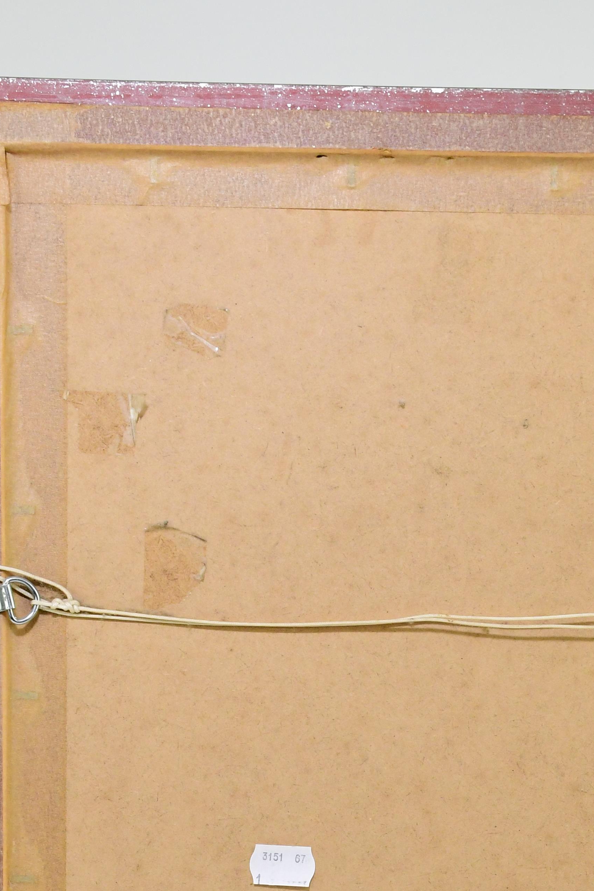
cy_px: 814
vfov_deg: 20.4
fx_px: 2426
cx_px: 458
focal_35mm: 98
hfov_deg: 13.9
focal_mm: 30
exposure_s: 1/200
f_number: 9
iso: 1250
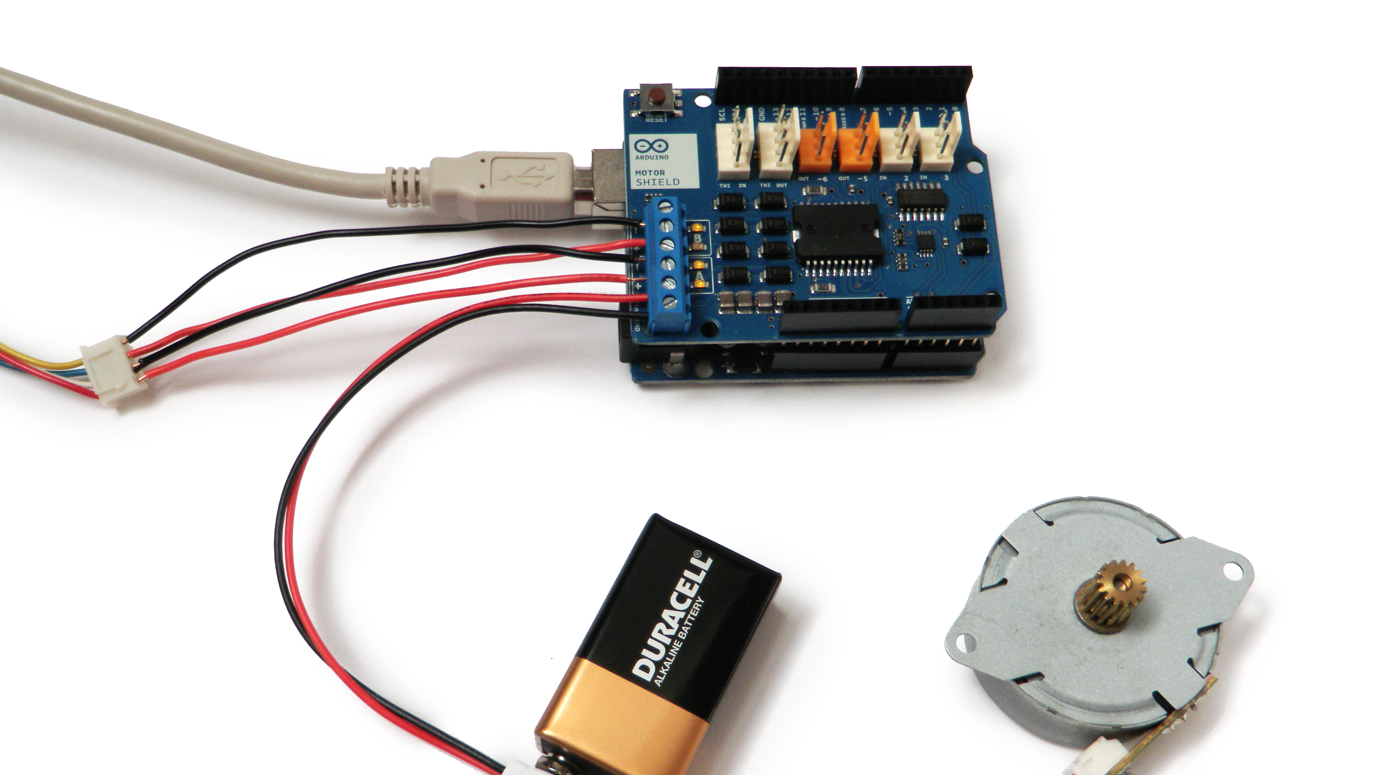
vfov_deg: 29.6
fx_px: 1460
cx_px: 676
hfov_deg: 50.5
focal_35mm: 40
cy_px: 468
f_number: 5
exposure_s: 1/100
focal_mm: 6.53
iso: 50
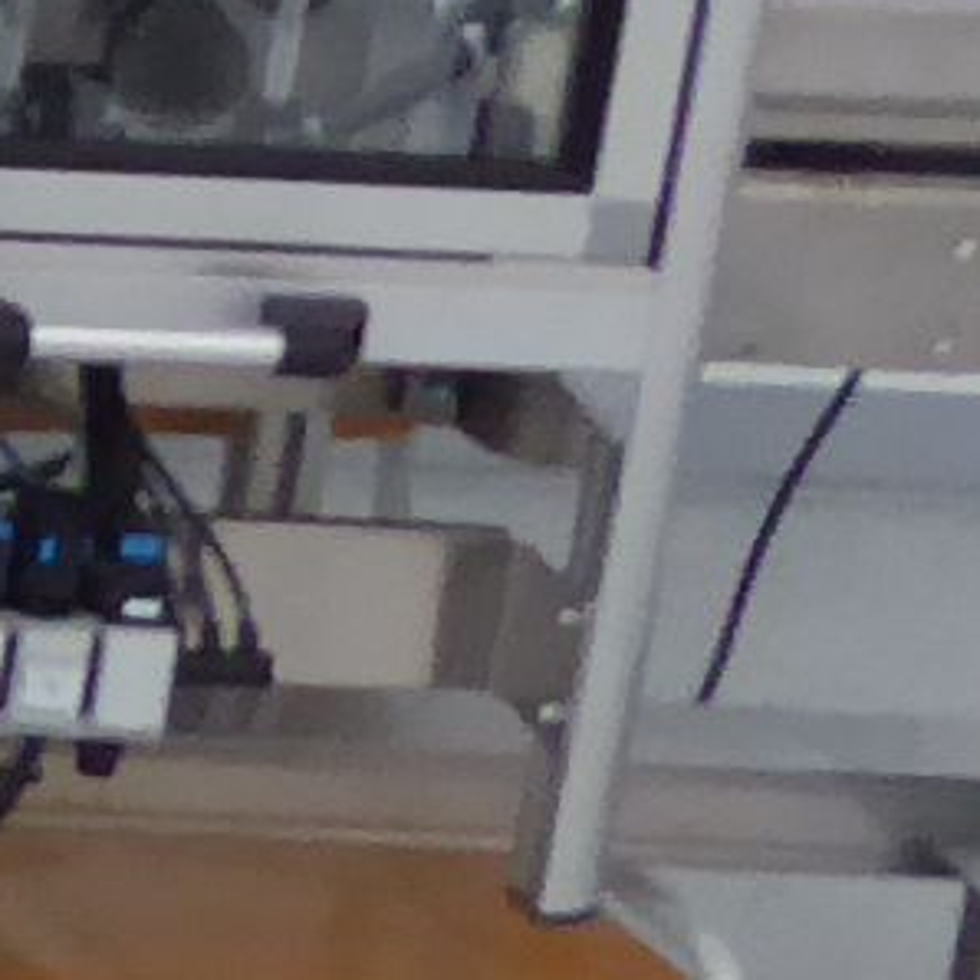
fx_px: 6086
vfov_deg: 9.1
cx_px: -2822
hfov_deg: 7.1
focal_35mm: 190
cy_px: -66
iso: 400
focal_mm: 4.3
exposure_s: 1/15
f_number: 3.3
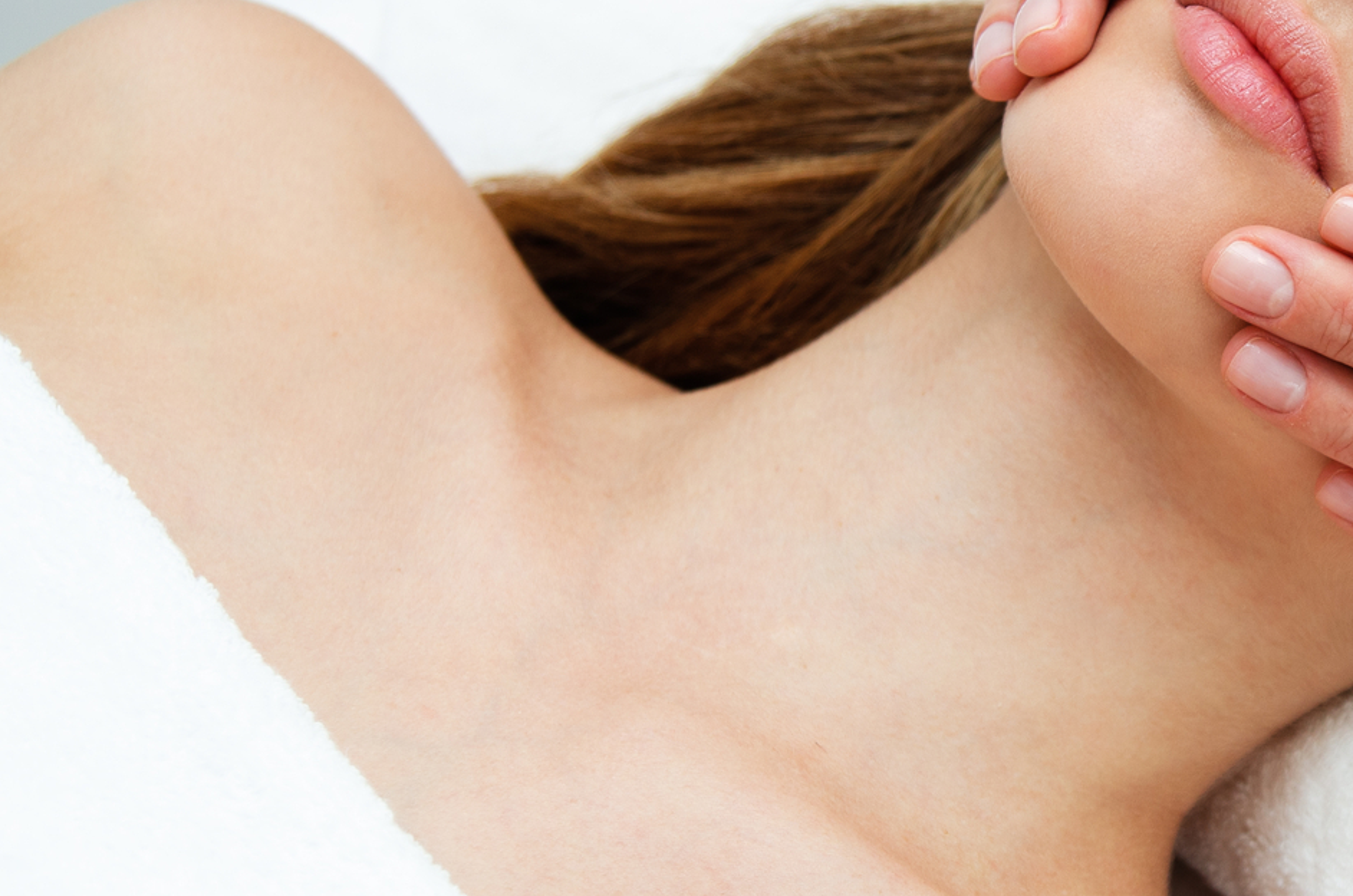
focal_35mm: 121
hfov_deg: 16.7
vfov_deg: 11.2
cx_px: 1264
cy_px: 190
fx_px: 4538
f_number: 3.5
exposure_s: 1/200
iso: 160
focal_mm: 38
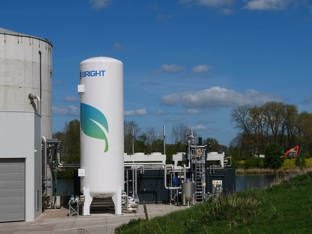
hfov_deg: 27.0
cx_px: 156
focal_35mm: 72
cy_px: 117
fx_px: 649
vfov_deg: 20.4
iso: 200
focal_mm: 36
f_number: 10
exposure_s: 1/1000
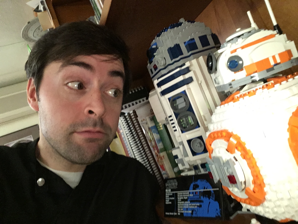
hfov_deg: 58.4
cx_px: 149
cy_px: 112
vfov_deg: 45.4
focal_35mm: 31
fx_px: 267
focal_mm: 2.15
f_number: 2.4
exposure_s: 1/20
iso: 400
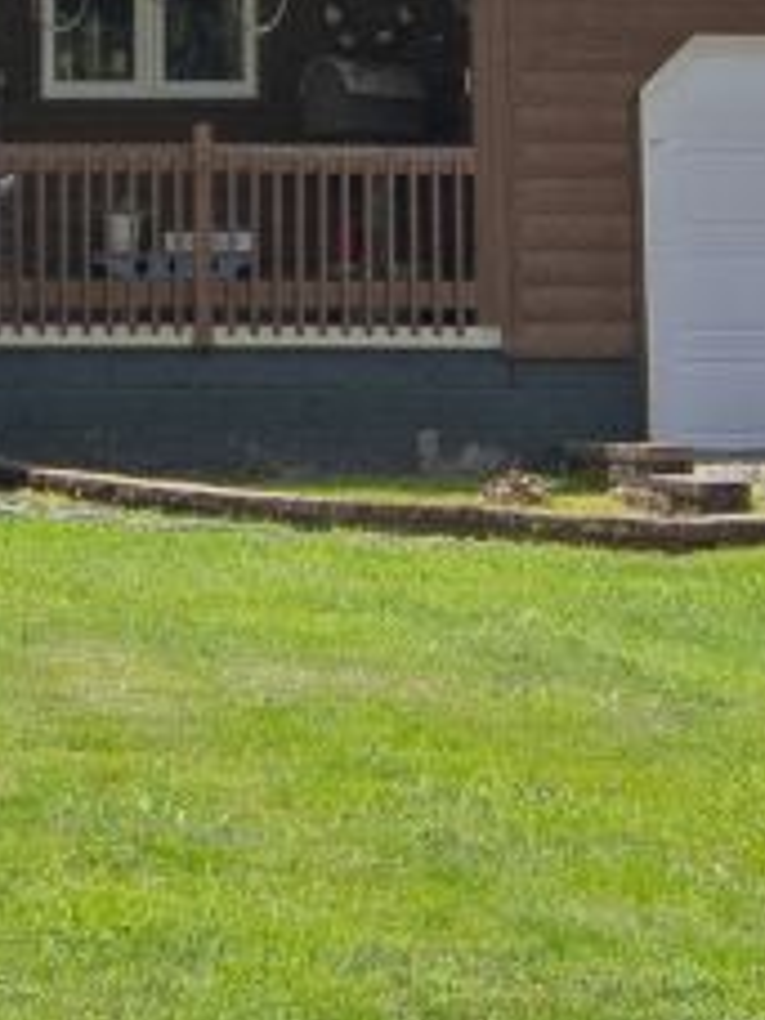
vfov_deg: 11.0
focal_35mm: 178
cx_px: -94
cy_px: -40
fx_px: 5245
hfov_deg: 8.3
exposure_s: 1/800
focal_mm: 15
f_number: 9
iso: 400
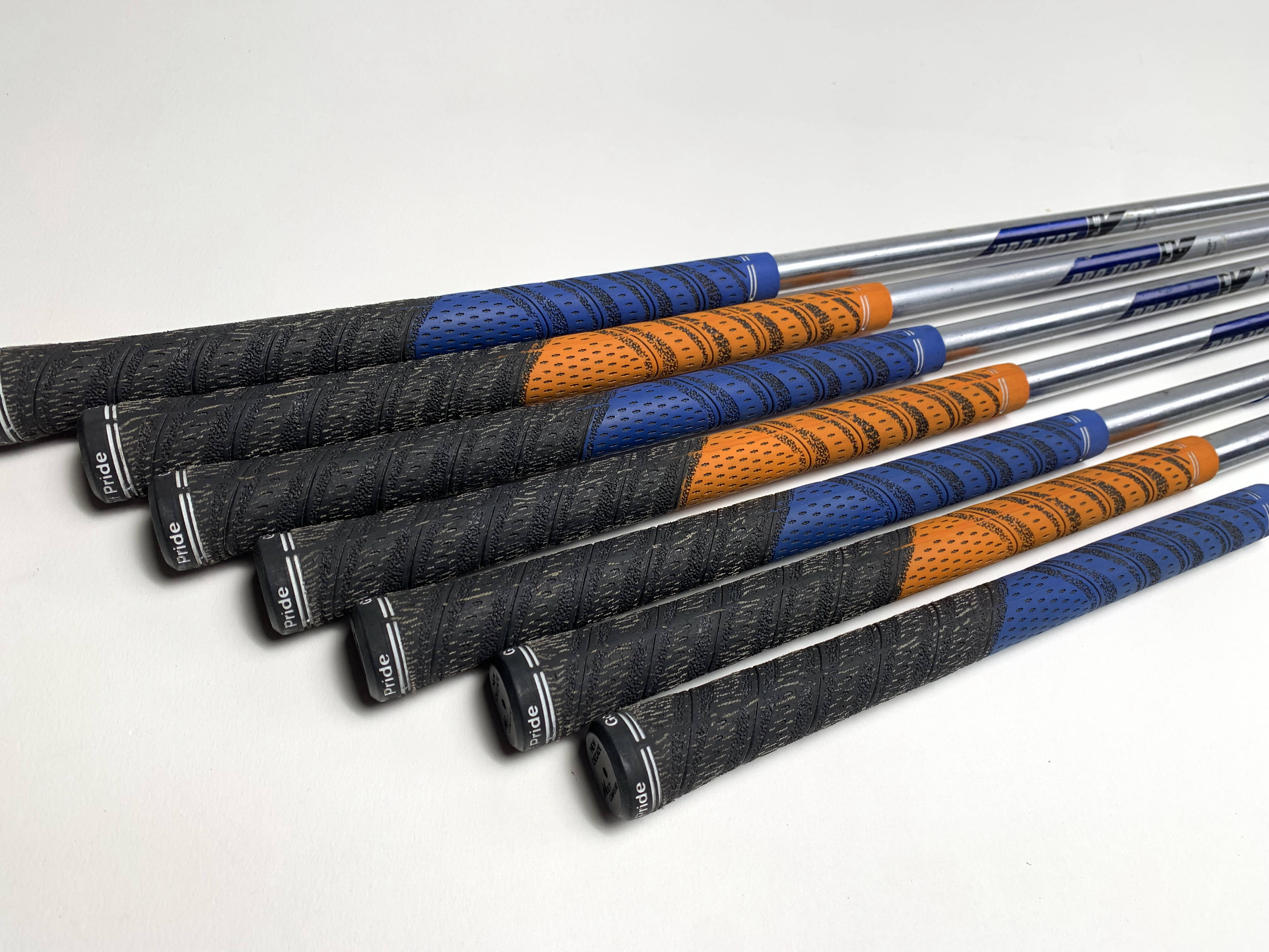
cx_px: 634
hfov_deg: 67.3
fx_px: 953
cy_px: 476
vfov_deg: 53.1
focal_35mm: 26
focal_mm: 4.25
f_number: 1.8
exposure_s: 1/195
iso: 25
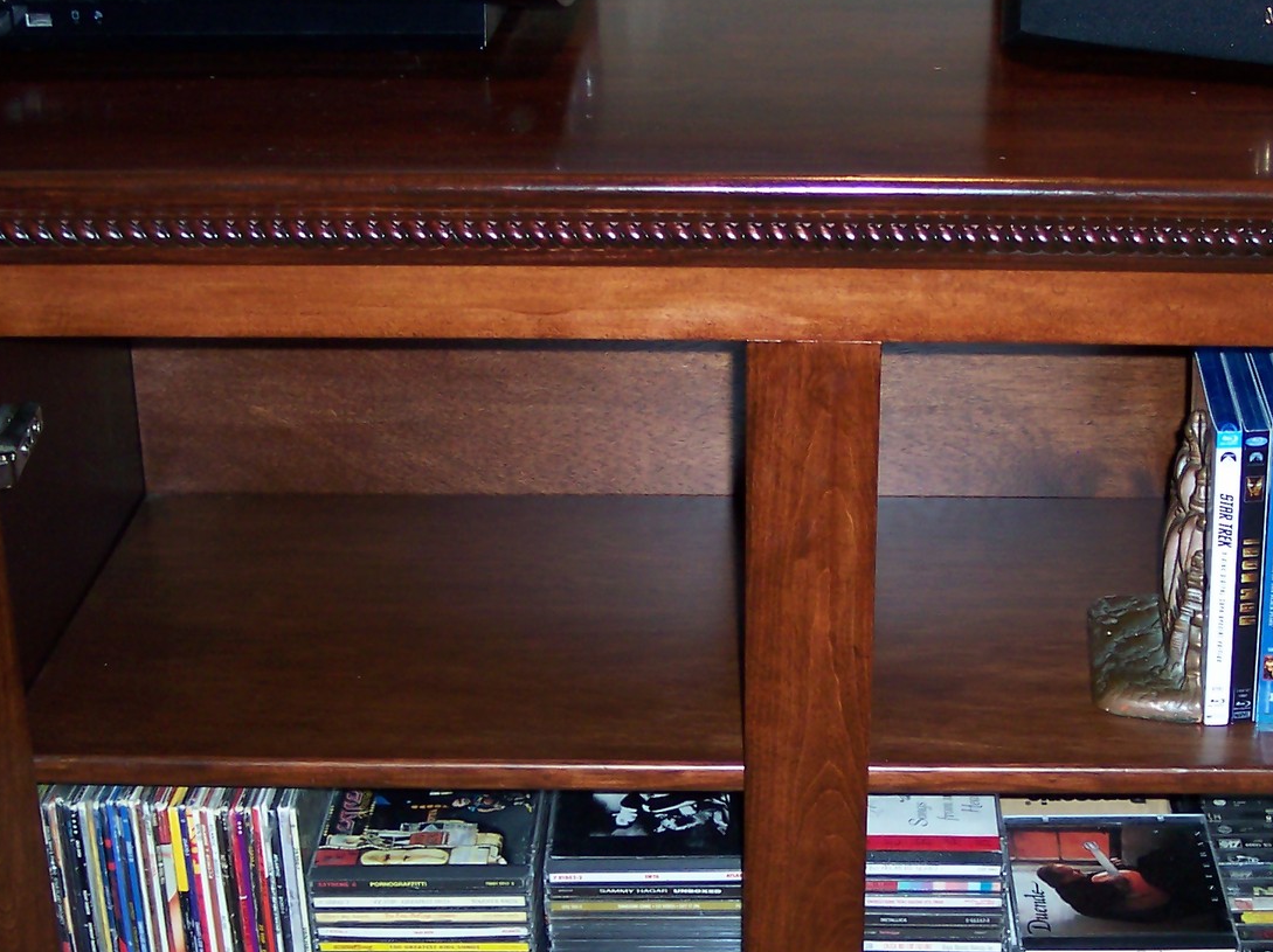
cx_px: 833
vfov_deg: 21.8
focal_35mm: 67
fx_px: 2462
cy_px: 661
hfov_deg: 28.8
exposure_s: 1/30
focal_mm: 8
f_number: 2.8
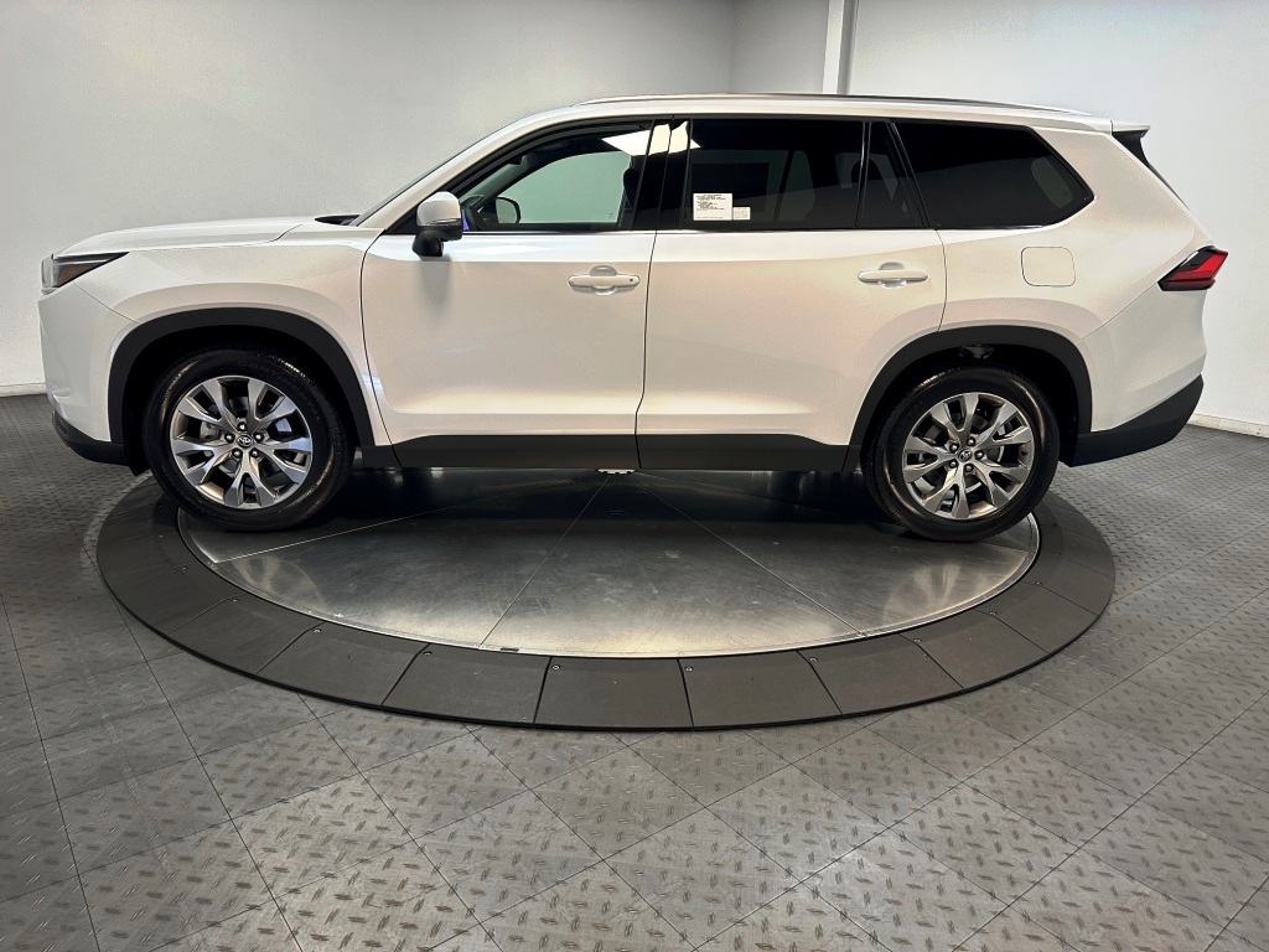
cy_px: 476
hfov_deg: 71.6
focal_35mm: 24
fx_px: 880
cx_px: 634
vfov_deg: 56.8
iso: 250
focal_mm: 6.86
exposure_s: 1/60
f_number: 1.78
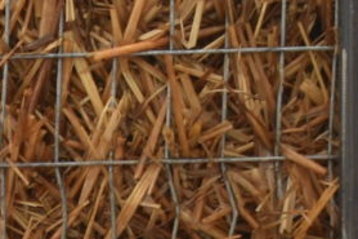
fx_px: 3955
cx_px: -312
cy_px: 685
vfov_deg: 3.4
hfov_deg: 5.1
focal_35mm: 398
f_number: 5.6
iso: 320
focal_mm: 36
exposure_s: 1/250
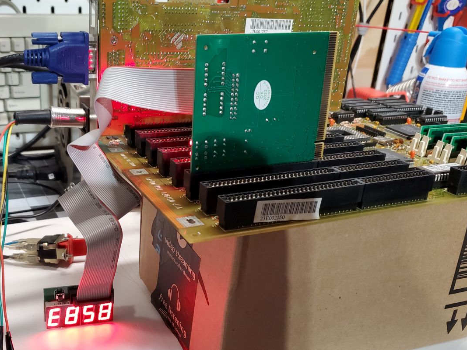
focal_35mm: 39
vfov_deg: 36.6
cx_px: 174
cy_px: 216
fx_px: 526
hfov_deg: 47.4
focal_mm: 4.3
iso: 250
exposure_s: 1/40
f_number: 1.5
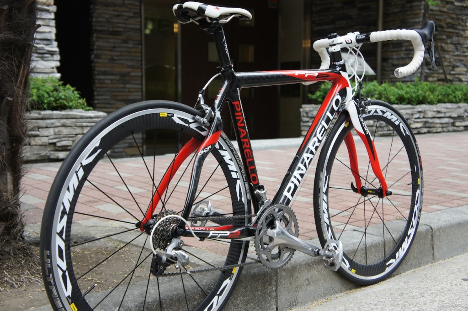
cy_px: 156
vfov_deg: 28.0
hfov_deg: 41.1
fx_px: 623
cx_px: 234
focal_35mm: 48
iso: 200
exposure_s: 1/50
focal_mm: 32
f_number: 4.5
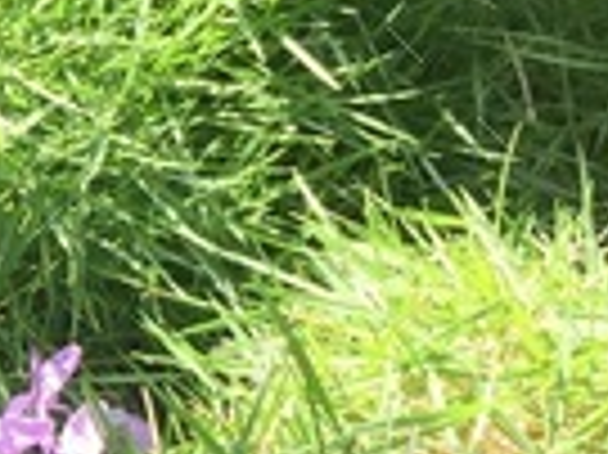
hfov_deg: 14.2
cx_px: -383
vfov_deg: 11.6
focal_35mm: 127
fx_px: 2229
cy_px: 276
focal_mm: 4.15
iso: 32
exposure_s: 1/252
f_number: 2.2
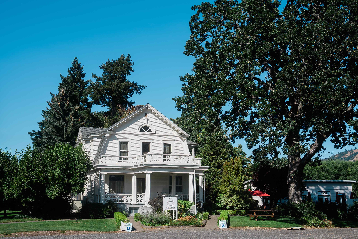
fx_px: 408
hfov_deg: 47.4
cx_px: 178
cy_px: 118
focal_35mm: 41
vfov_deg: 32.7
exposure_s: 1/500
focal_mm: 40
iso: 80
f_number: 5
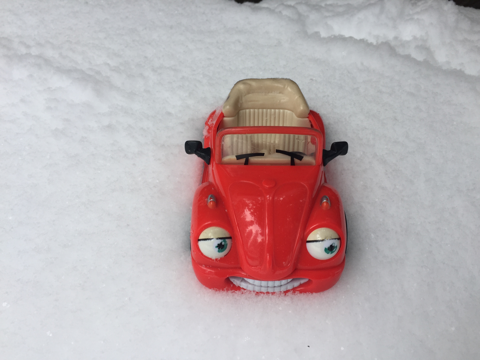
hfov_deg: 61.7
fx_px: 402
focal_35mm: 29
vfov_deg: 48.2
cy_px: 180
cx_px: 240
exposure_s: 1/444
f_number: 2.2
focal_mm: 4.15
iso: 32
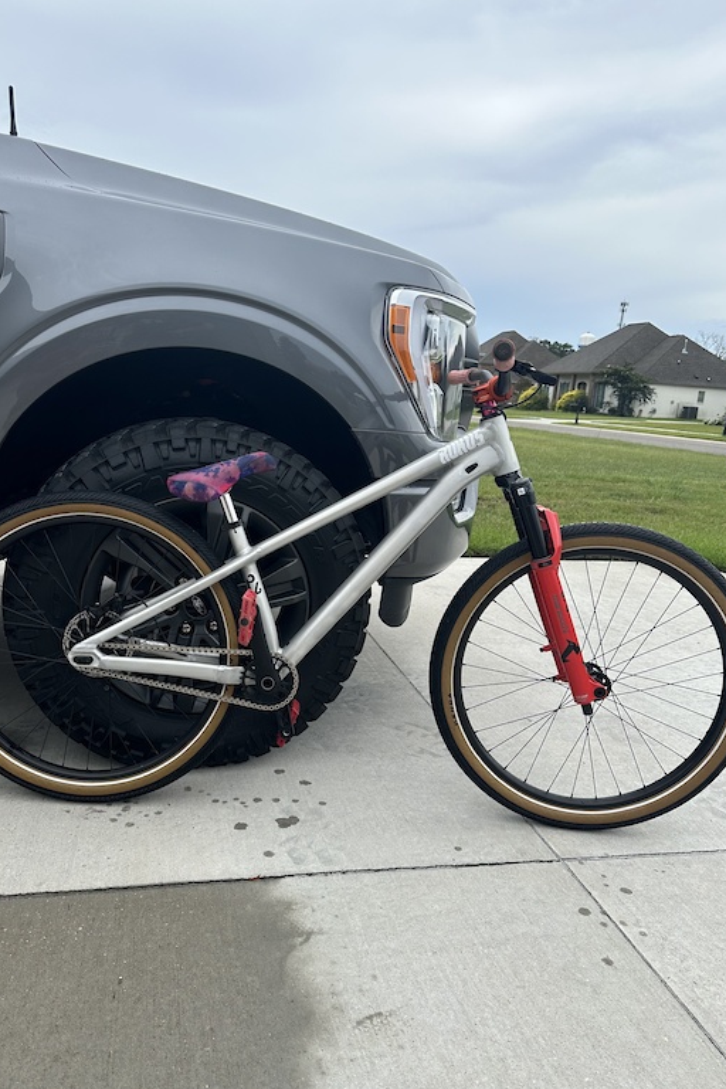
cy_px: 566
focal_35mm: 26
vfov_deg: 69.4
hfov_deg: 49.5
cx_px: 330
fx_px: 786
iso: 80
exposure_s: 1/1289
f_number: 1.78
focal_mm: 6.86
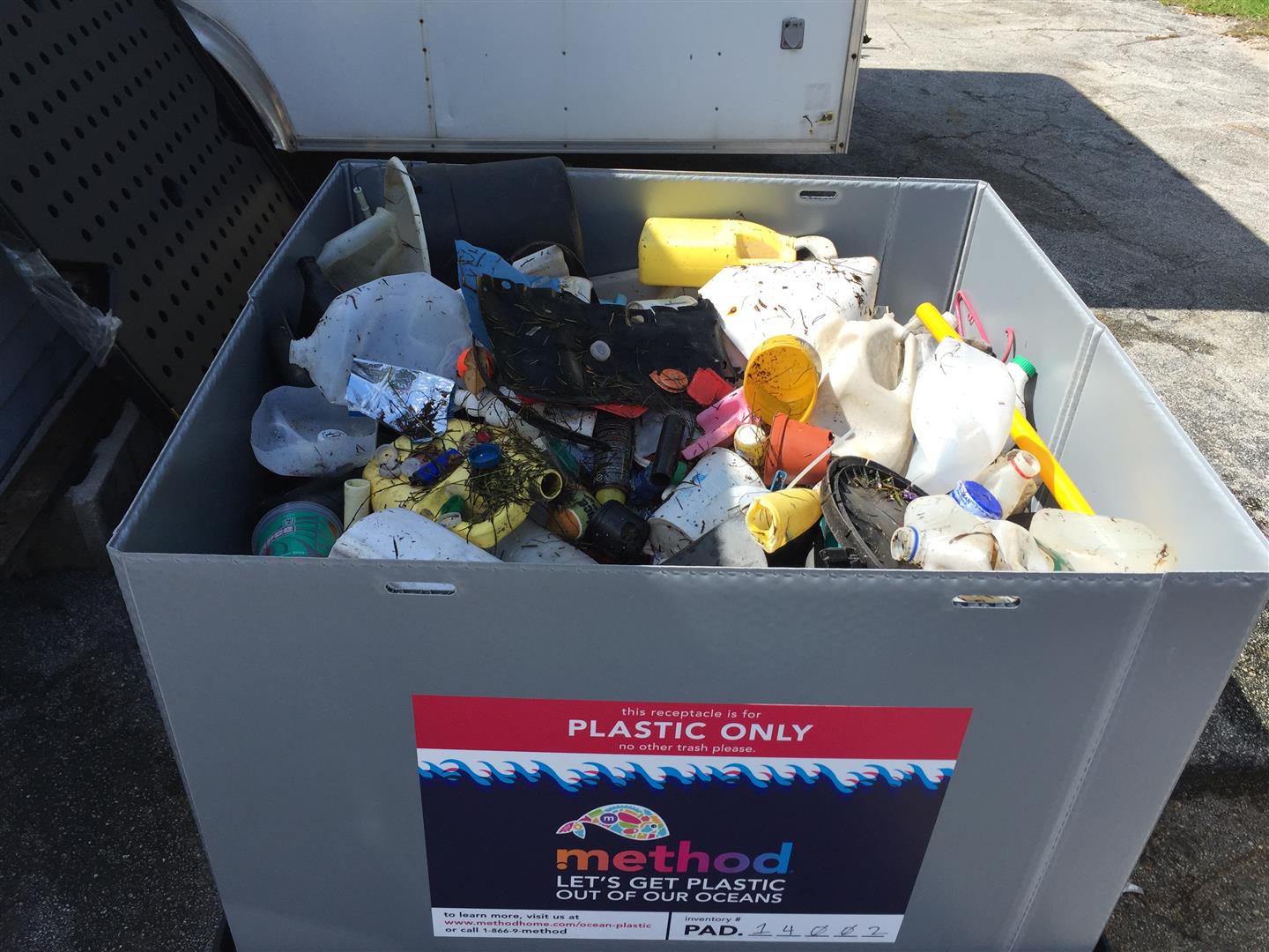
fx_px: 1063
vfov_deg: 48.2
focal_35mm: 29
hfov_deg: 61.7
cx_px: 634
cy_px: 476
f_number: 2.2
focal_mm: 4.15
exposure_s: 1/1412
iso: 32
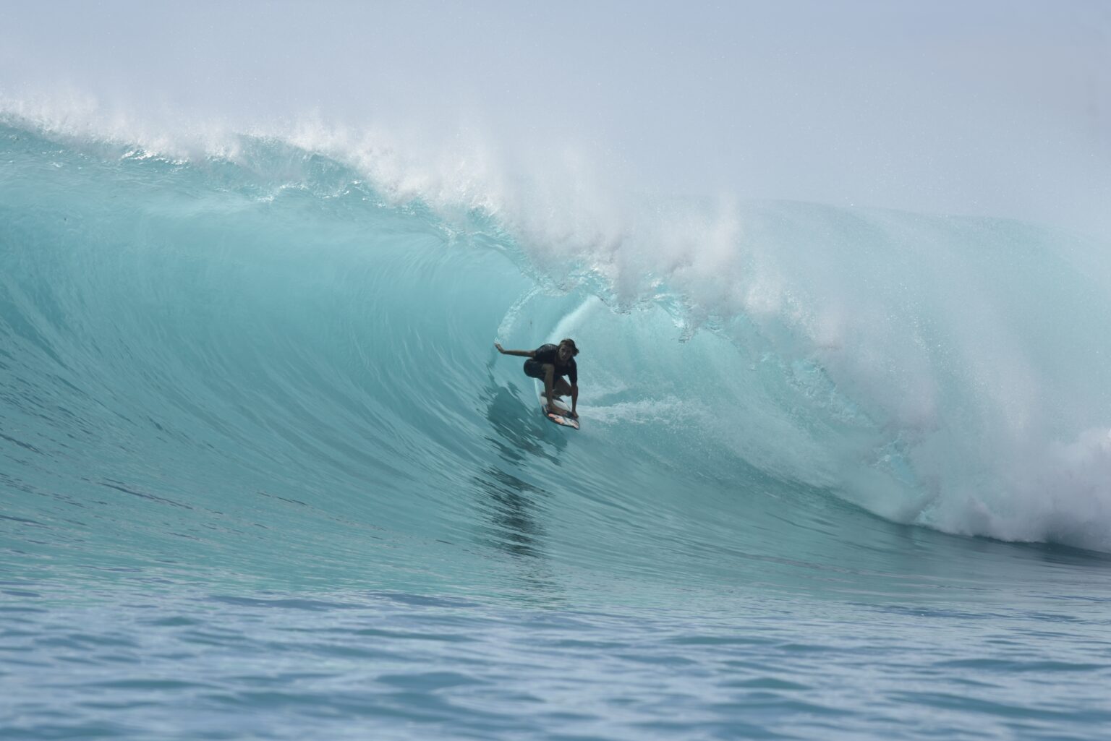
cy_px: 370
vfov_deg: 5.7
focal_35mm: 240
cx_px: 556
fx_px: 7408
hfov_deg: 8.6
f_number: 7.1
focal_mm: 240
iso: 200
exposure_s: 1/1600
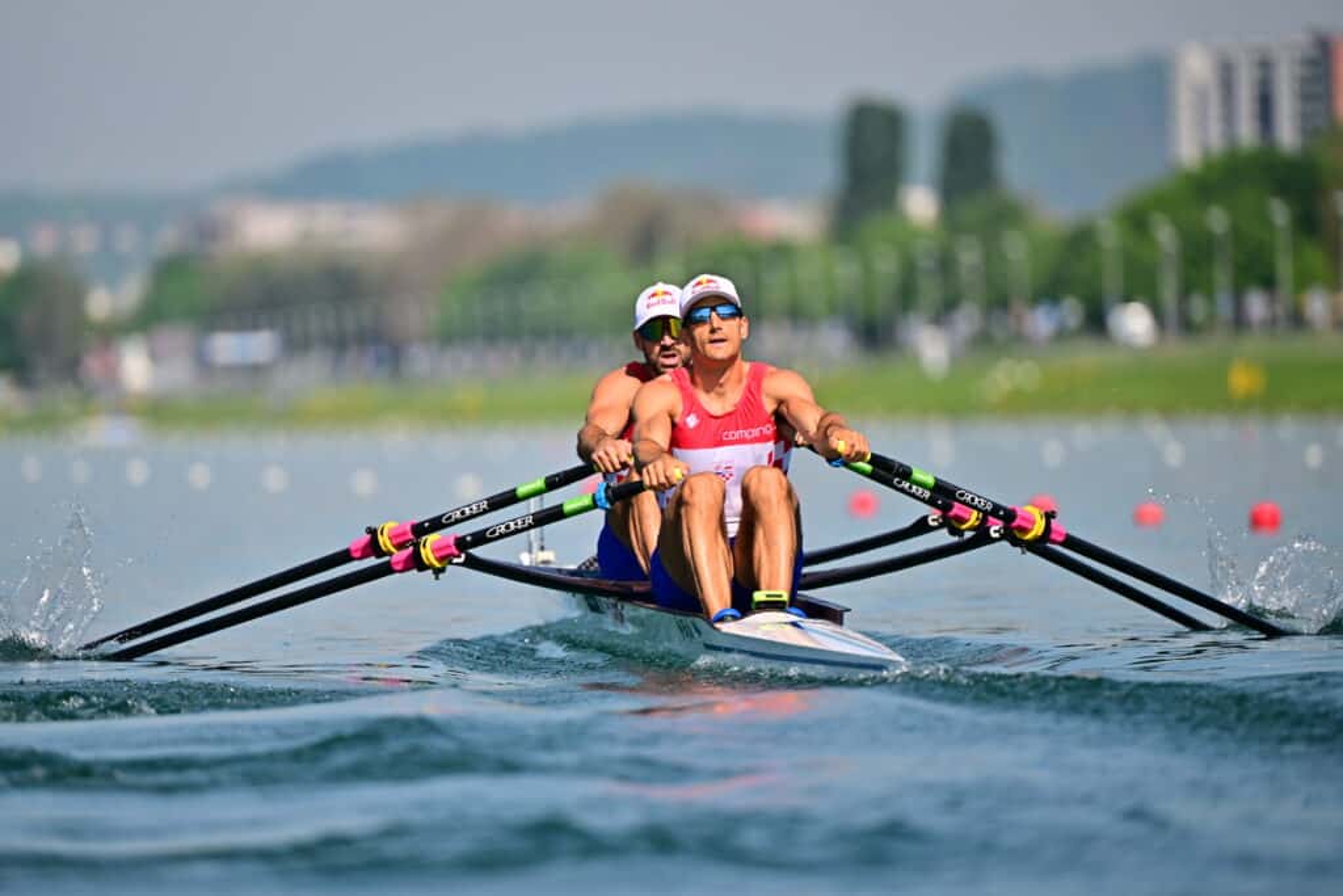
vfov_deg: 3.4
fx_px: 14923
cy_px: 448
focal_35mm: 400
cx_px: 672
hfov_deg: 5.2
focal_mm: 400
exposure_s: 1/2000
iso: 100
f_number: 4
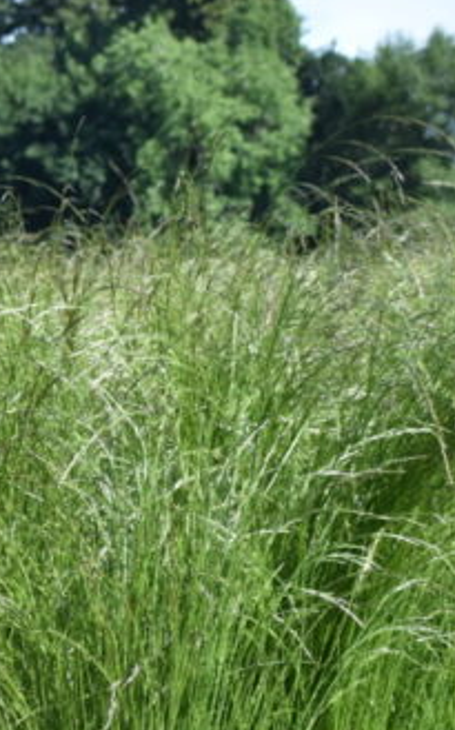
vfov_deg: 16.2
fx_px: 2557
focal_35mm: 129
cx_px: -178
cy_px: 518
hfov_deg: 9.9
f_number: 8
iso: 160
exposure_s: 1/250
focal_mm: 27
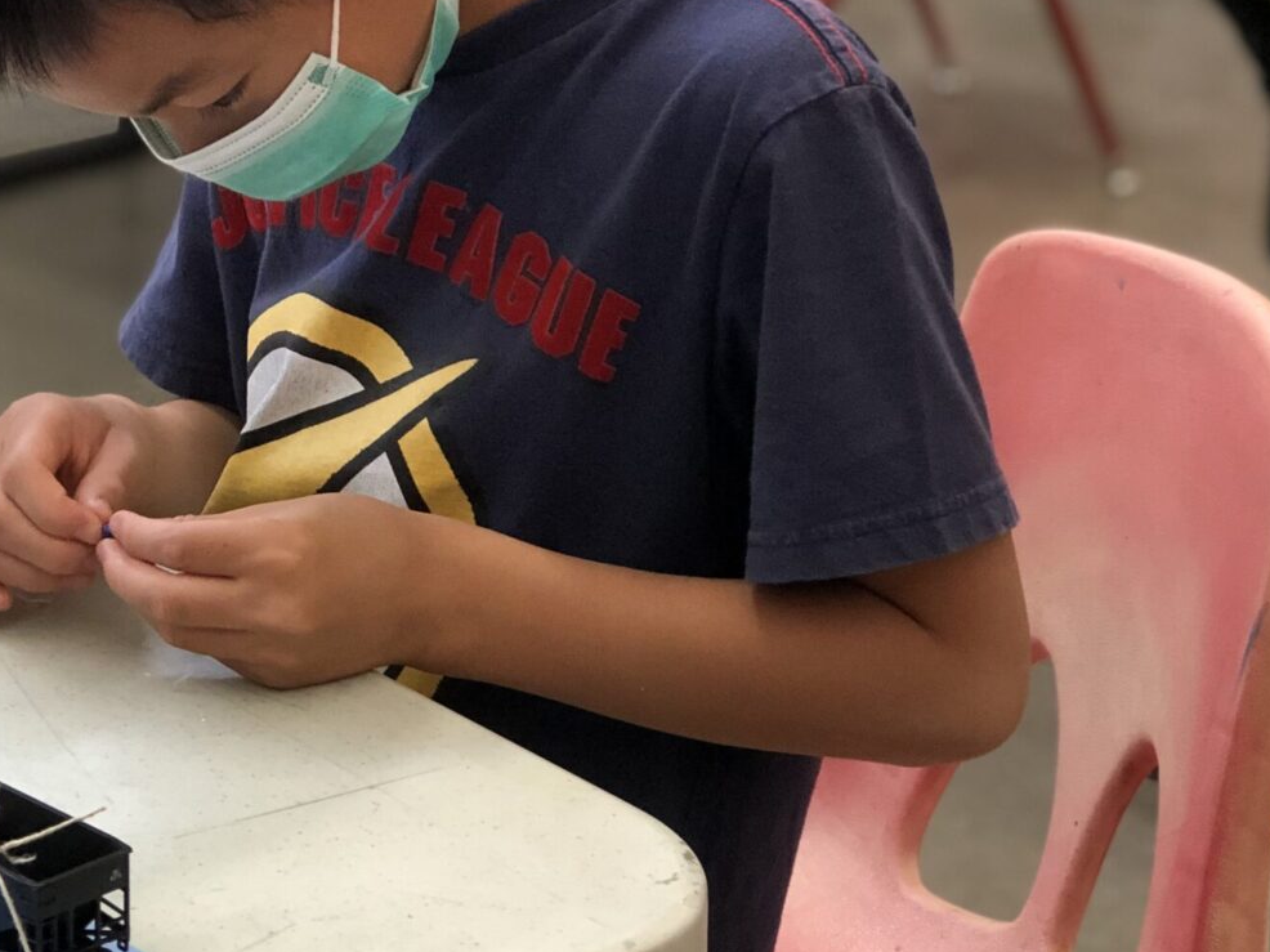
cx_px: 130
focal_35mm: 111
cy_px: 258
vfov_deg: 13.3
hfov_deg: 17.5
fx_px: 4071
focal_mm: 6.6
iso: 80
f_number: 2.8
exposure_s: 1/30
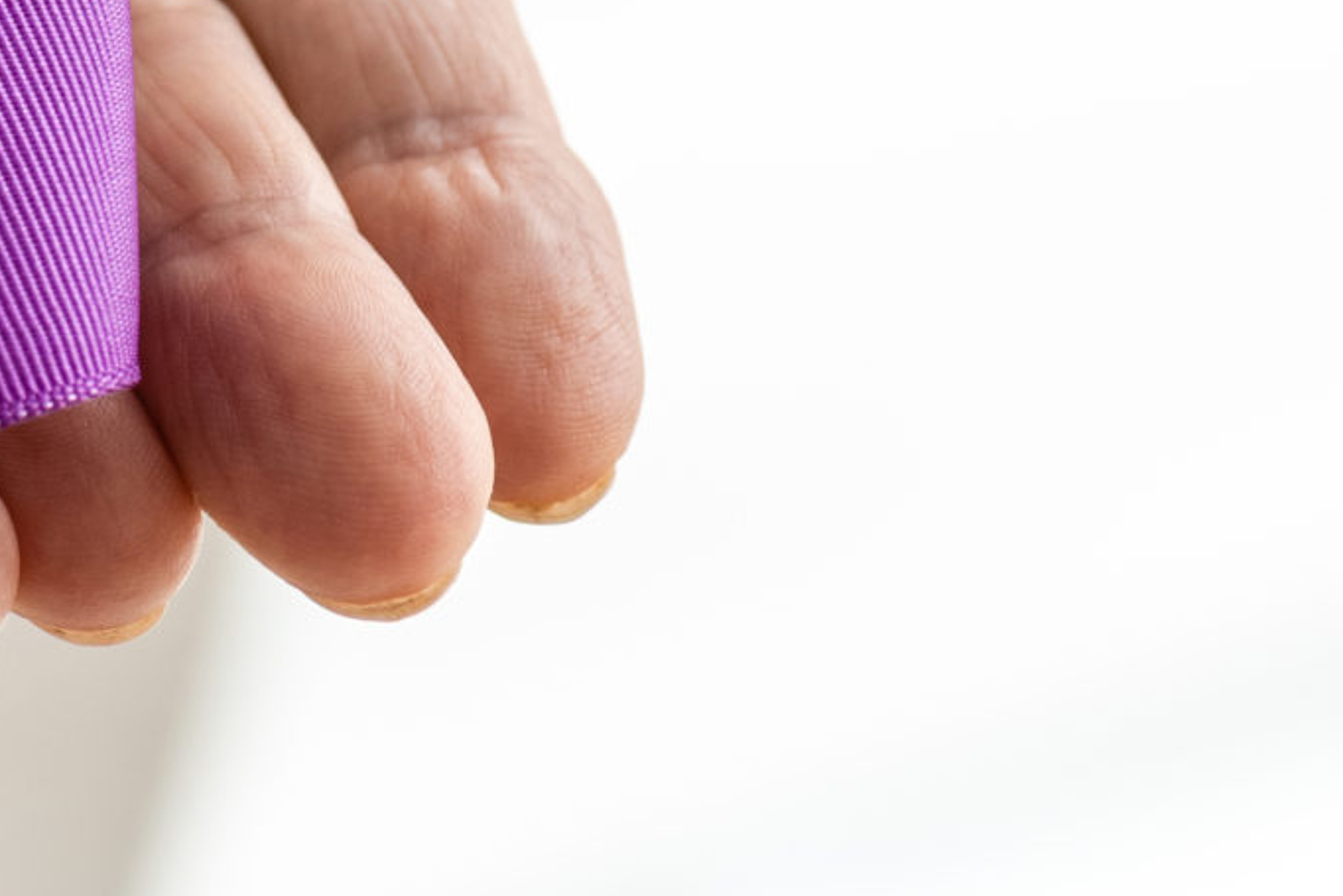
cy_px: -265
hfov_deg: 5.2
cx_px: -672
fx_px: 14701
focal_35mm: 394
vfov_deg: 3.5
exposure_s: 1/200
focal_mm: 105
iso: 200
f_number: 8
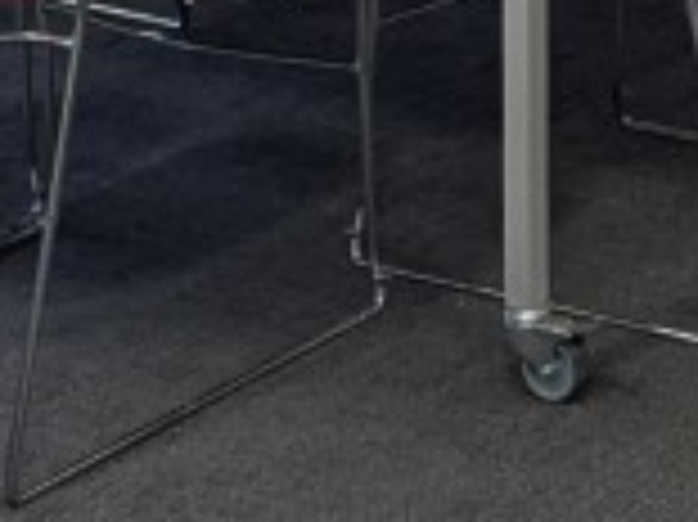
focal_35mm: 185
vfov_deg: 7.3
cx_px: 1272
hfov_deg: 10.1
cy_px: -873
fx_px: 3727
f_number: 1.85
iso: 704
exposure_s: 1/231
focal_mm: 6.81
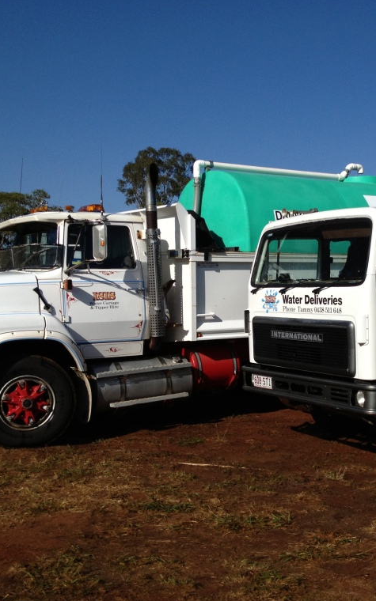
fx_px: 820
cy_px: 301
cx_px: 288
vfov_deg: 40.3
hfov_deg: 25.5
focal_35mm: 50
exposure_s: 1/2907
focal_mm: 4.28
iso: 50
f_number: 2.4
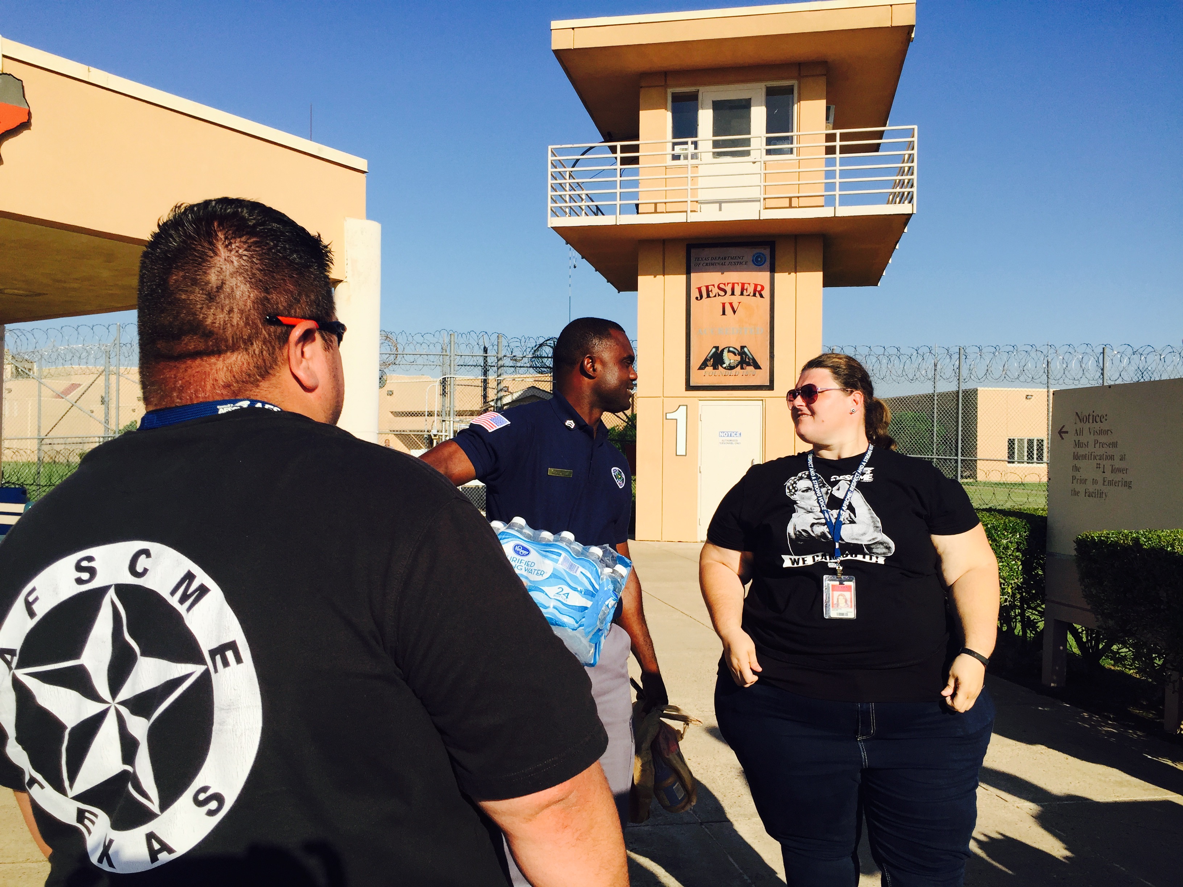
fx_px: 991
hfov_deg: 61.7
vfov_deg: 48.2
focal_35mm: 29
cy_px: 444
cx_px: 592
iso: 32
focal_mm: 4.15
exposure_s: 1/2639
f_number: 2.2
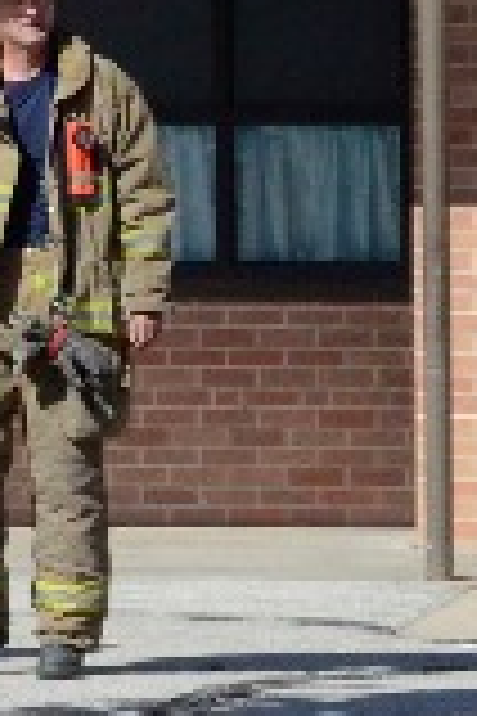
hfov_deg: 2.6
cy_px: -423
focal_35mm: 527
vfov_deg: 3.9
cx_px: -436
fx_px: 10473
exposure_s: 1/8000
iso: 1250
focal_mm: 70
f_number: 4.5
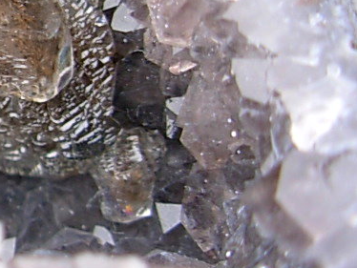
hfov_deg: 17.5
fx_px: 1073
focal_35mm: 104
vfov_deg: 14.2
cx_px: -127
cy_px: 73
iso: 50
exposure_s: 1/31.1
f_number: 2.9
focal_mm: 6.3
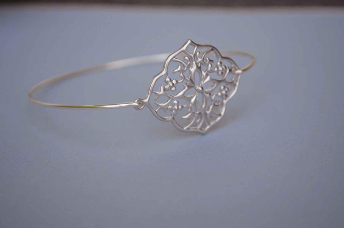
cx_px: 172
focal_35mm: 69
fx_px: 658
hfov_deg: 29.3
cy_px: 114
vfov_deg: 19.7
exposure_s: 1/125
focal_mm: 46
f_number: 5.6
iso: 220
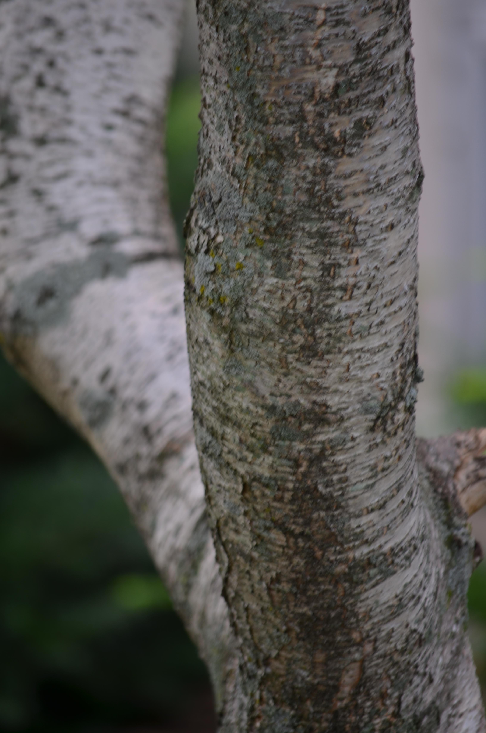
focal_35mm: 300
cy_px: 366
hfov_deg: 4.6
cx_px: 243
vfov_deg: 6.9
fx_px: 6102
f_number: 5.6
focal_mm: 200
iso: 100
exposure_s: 1/100
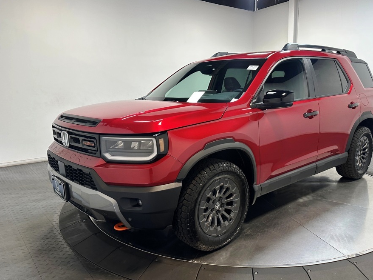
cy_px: 153
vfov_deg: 49.7
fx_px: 302
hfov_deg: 63.2
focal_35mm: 28
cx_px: 210
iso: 320
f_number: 1.78
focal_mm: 6.86
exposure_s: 1/60
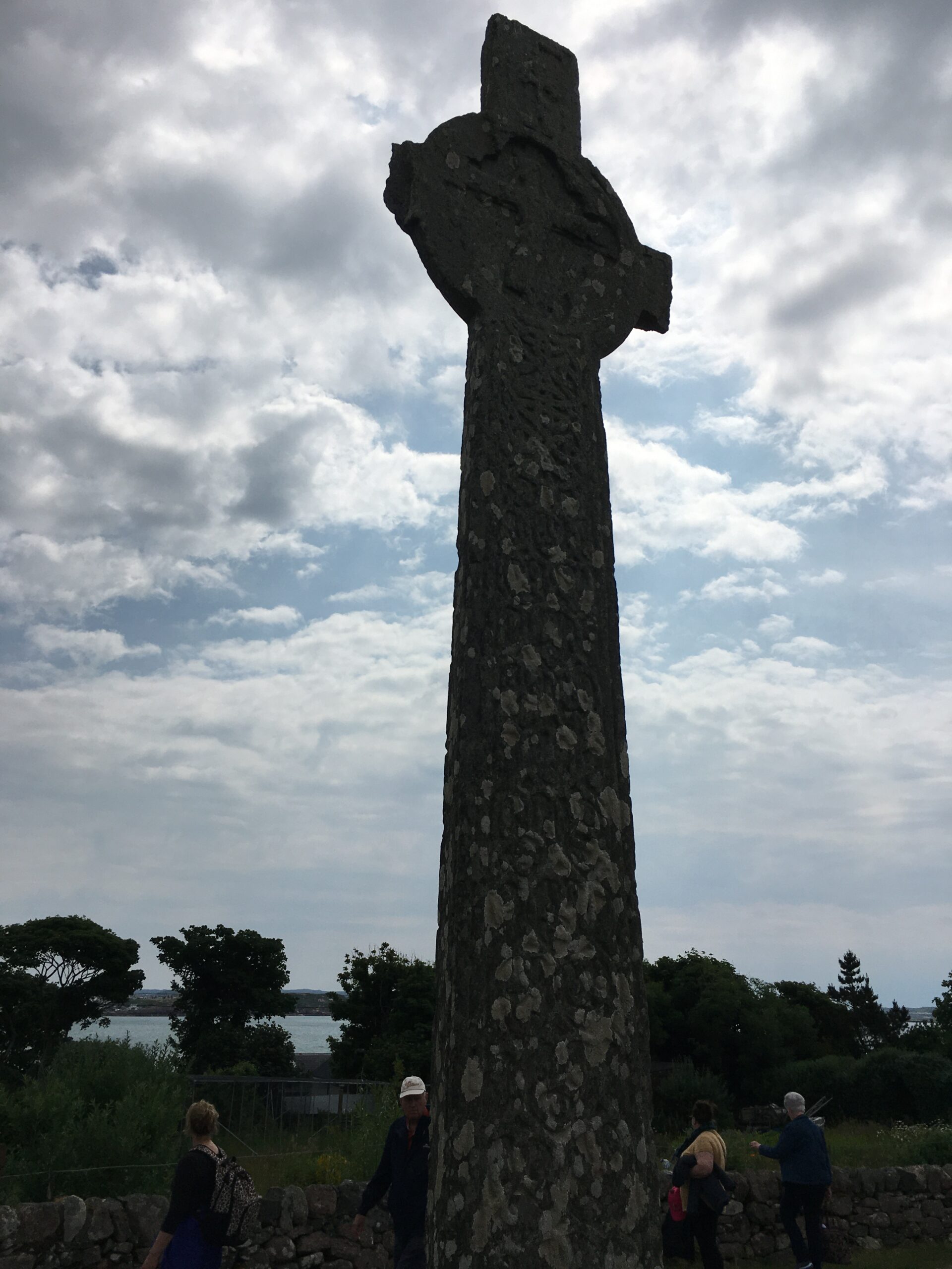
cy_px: 634
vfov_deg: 61.7
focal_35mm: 29
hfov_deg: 48.2
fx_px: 1063
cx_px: 476
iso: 25
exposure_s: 1/6410
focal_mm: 4.15
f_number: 2.2
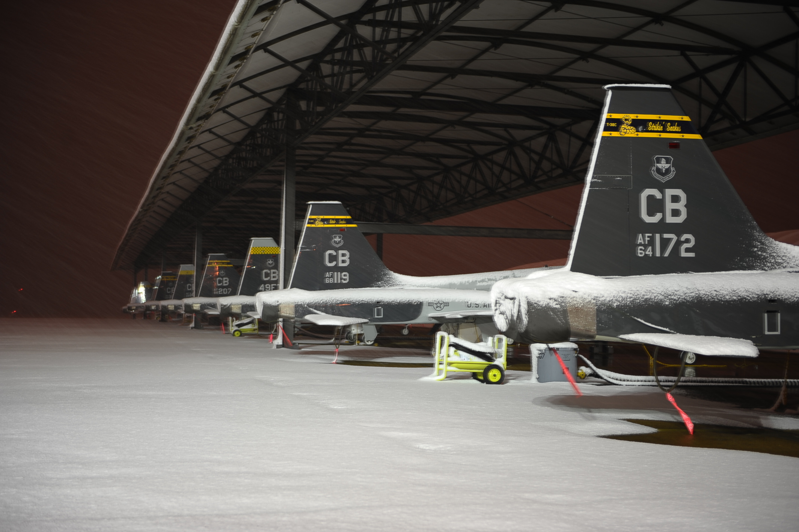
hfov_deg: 39.6
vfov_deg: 27.0
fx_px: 1109
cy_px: 266
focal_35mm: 50
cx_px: 400
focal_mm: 50
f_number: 2.8
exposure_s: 1/1.6
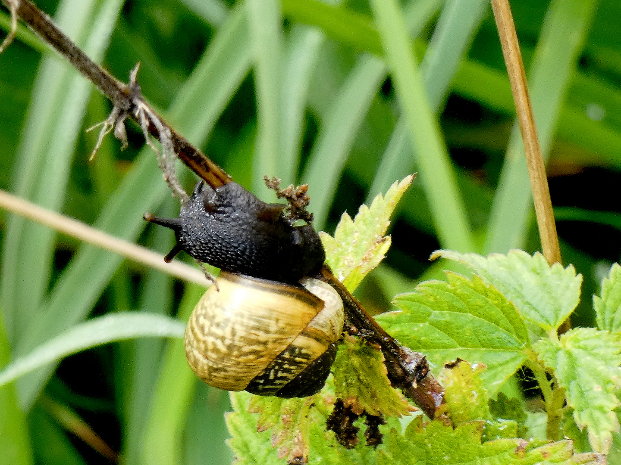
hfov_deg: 7.2
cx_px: 310
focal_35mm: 274
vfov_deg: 5.4
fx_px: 4915
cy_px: 232
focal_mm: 49.1
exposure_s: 1/80
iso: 80
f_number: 5.5
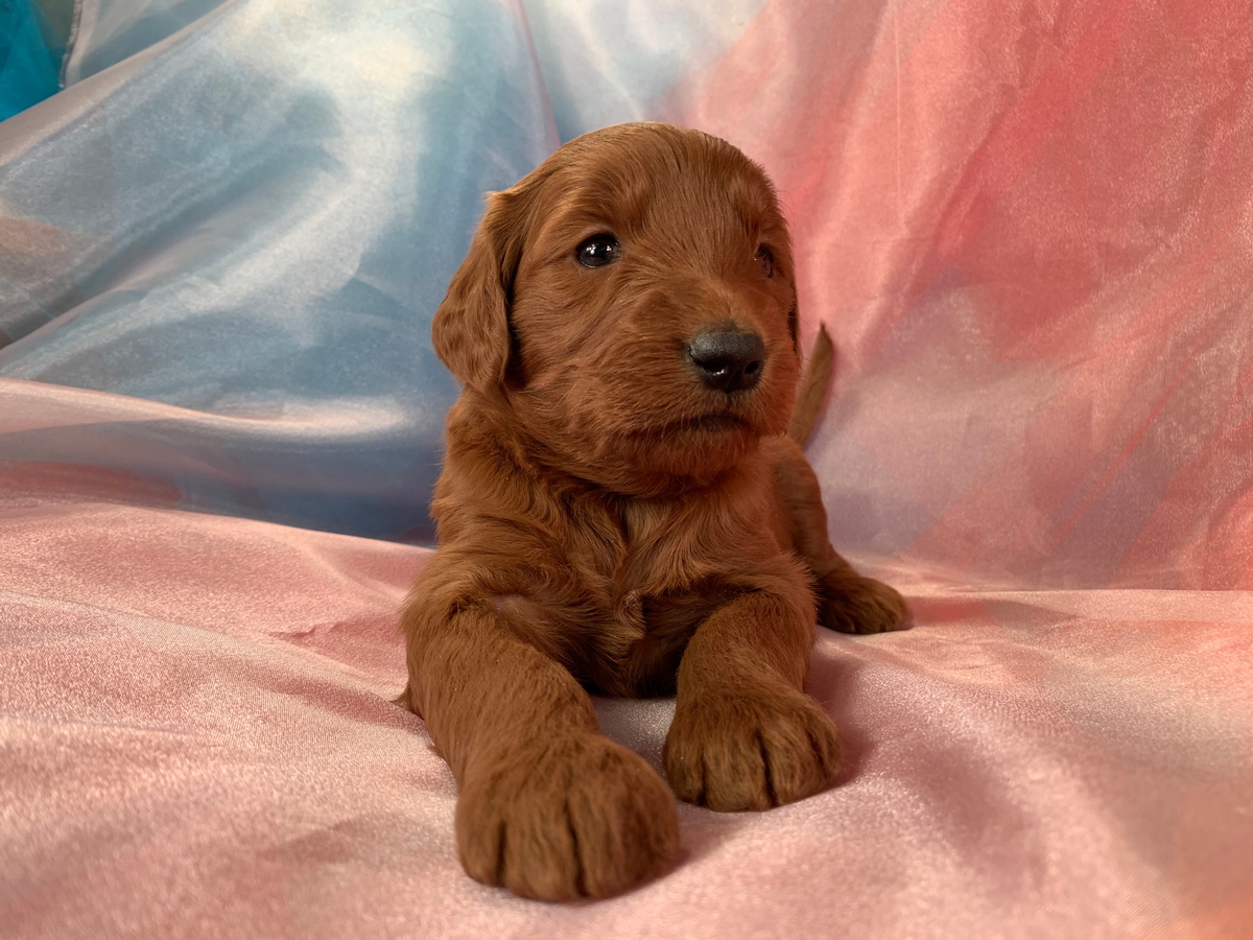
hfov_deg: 67.3
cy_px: 470
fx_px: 941
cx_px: 626
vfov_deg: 53.1
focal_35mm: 26
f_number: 1.8
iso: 64
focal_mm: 4.25
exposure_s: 1/120
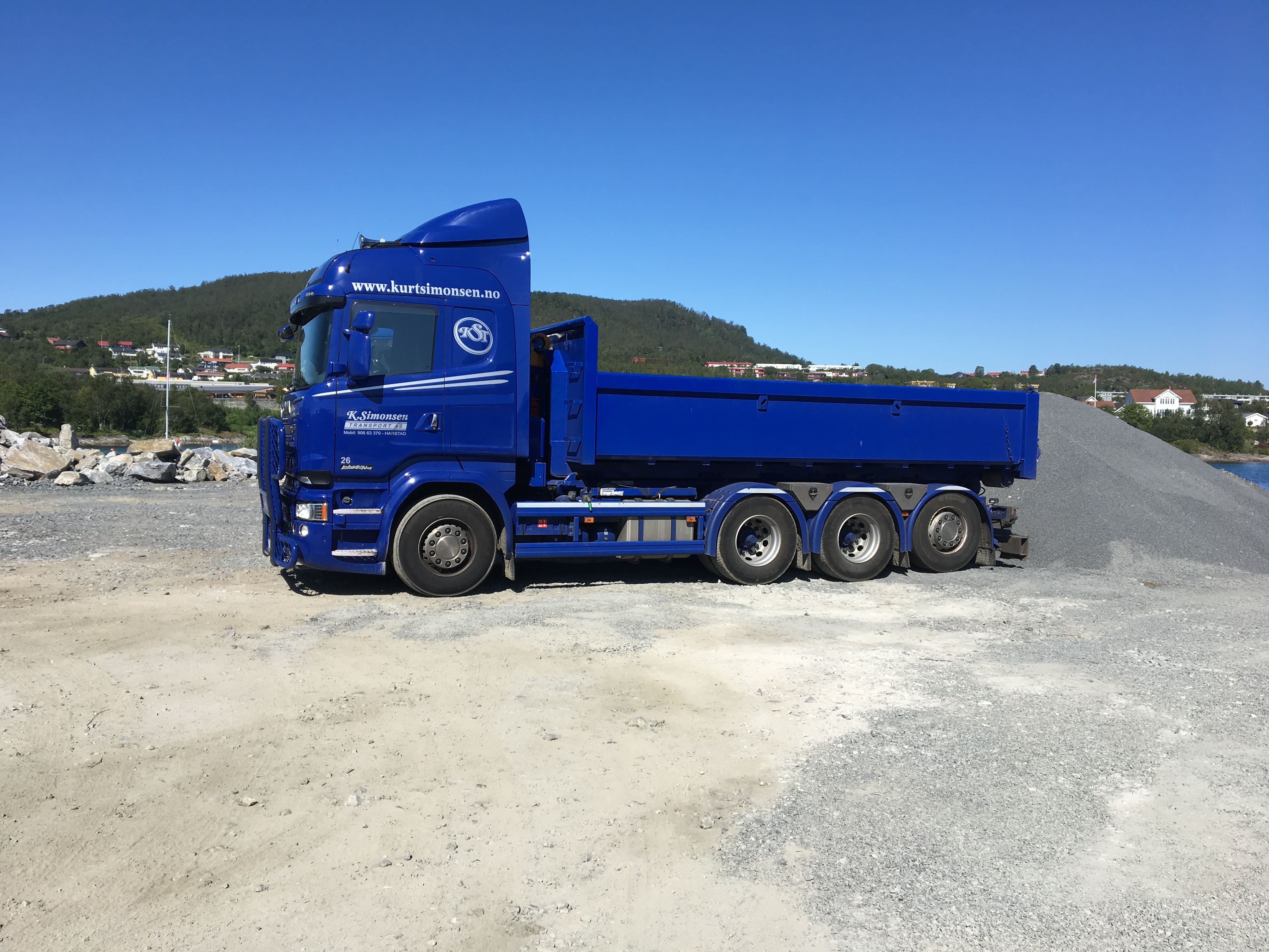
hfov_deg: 61.7
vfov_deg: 48.2
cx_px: 634
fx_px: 1063
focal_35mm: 29
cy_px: 476
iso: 25
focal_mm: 4.15
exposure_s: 1/2024
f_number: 2.2
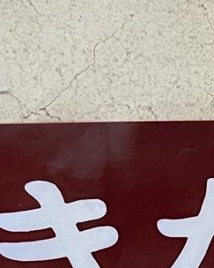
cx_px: 276
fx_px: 1354
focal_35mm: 171
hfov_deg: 8.9
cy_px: 374
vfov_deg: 11.0
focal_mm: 5.1
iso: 125
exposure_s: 1/71
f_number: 1.6
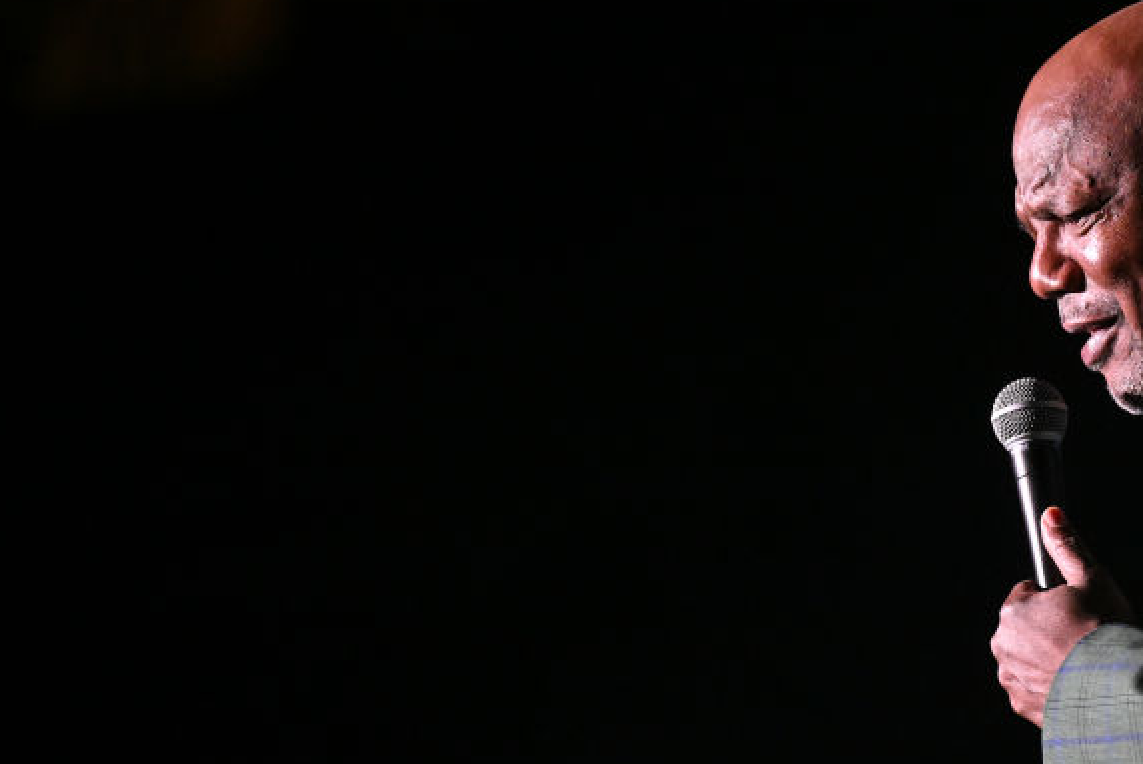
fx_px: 11407
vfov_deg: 3.8
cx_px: 936
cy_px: 398
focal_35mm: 359
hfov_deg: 5.7
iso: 3200
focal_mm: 200
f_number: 3.5
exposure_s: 1/640
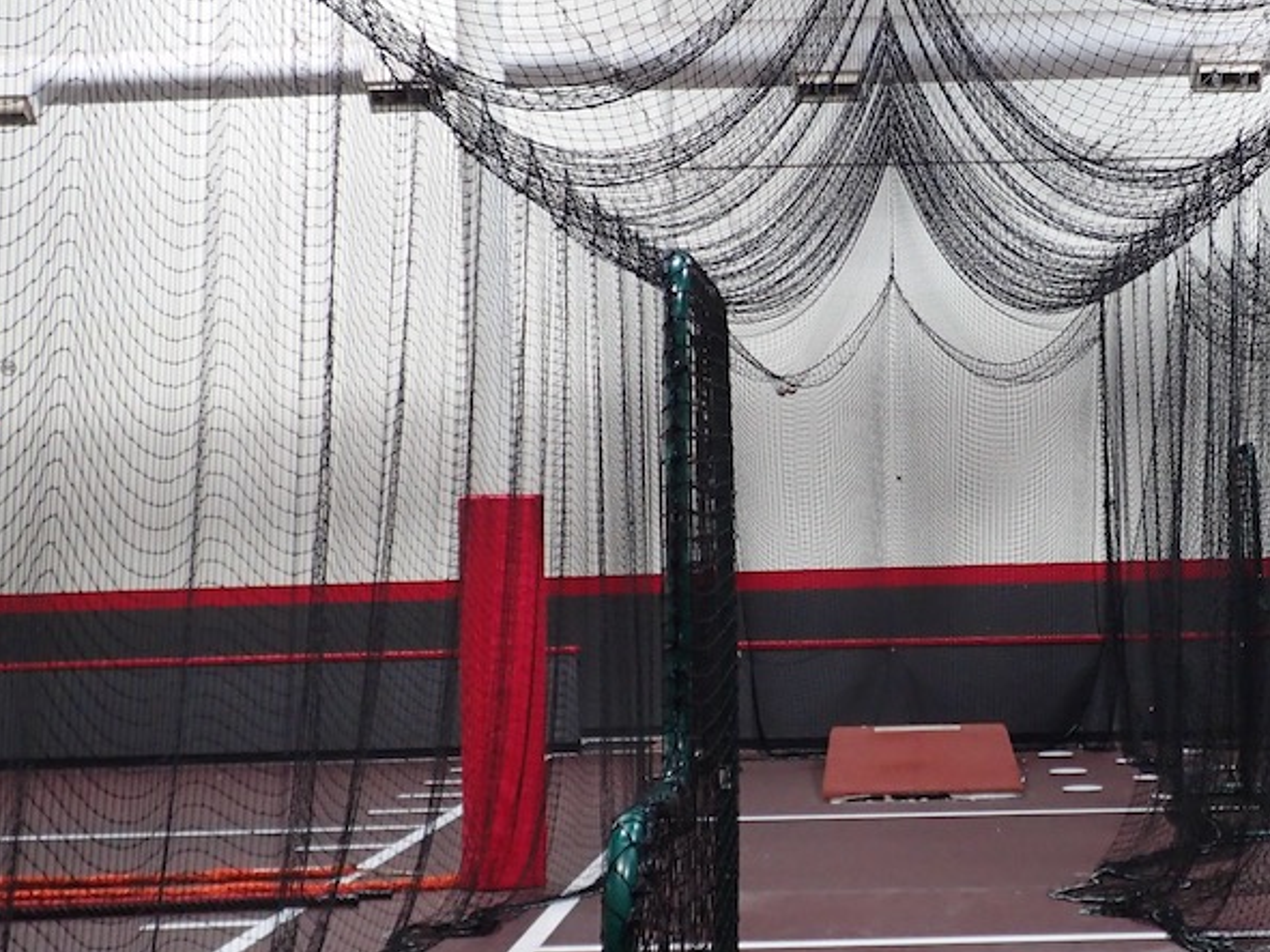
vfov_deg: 22.5
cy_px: 576
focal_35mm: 65
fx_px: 2384
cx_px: 840
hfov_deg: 29.6
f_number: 2.3
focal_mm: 5.5
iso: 200
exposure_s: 1/50
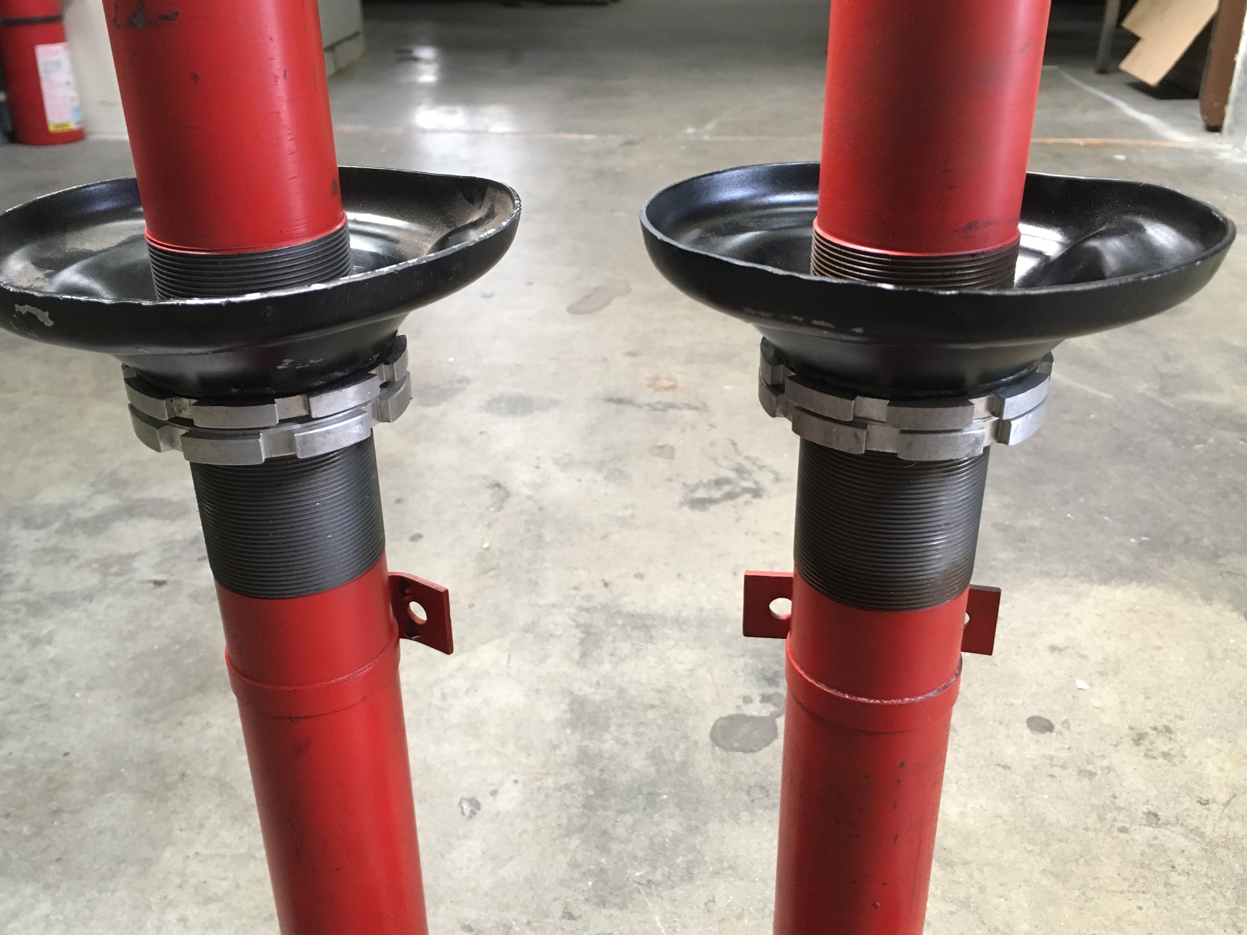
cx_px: 605
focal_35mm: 33
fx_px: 1189
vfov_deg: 42.9
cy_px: 456
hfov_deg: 55.3
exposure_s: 1/30
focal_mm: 4.15
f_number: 2.2
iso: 125
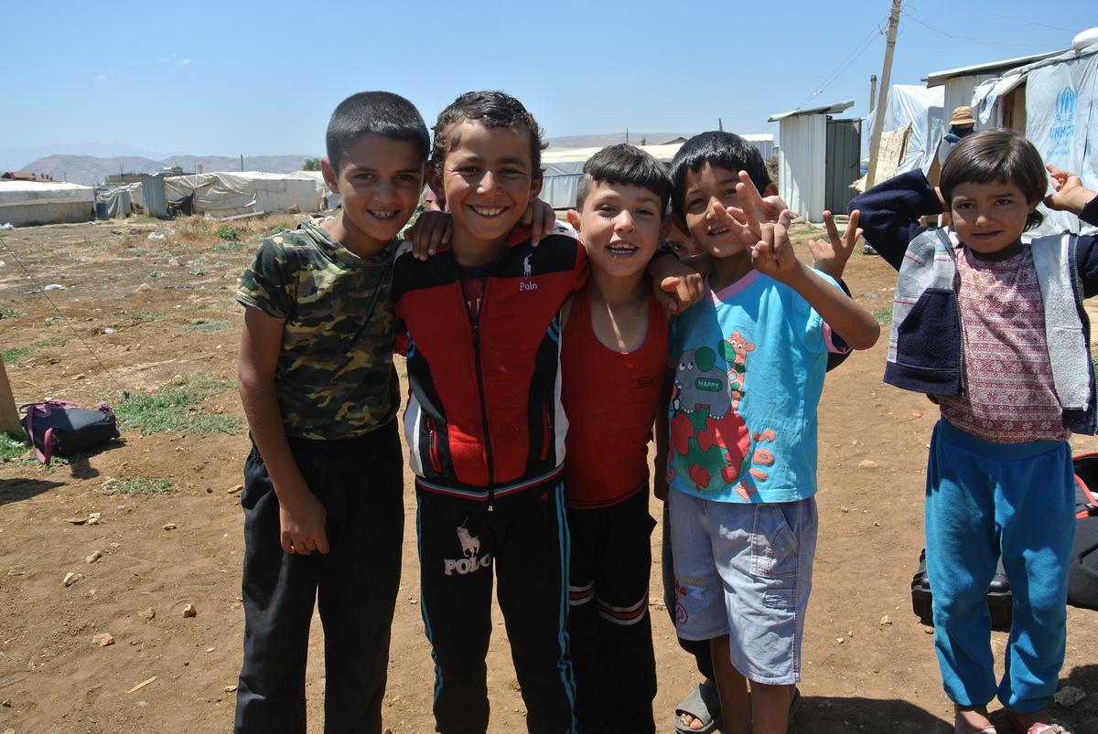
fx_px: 916
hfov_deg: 61.9
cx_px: 549
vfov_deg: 43.7
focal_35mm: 30
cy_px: 367
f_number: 4.5
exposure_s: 1/640
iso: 100
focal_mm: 11.4
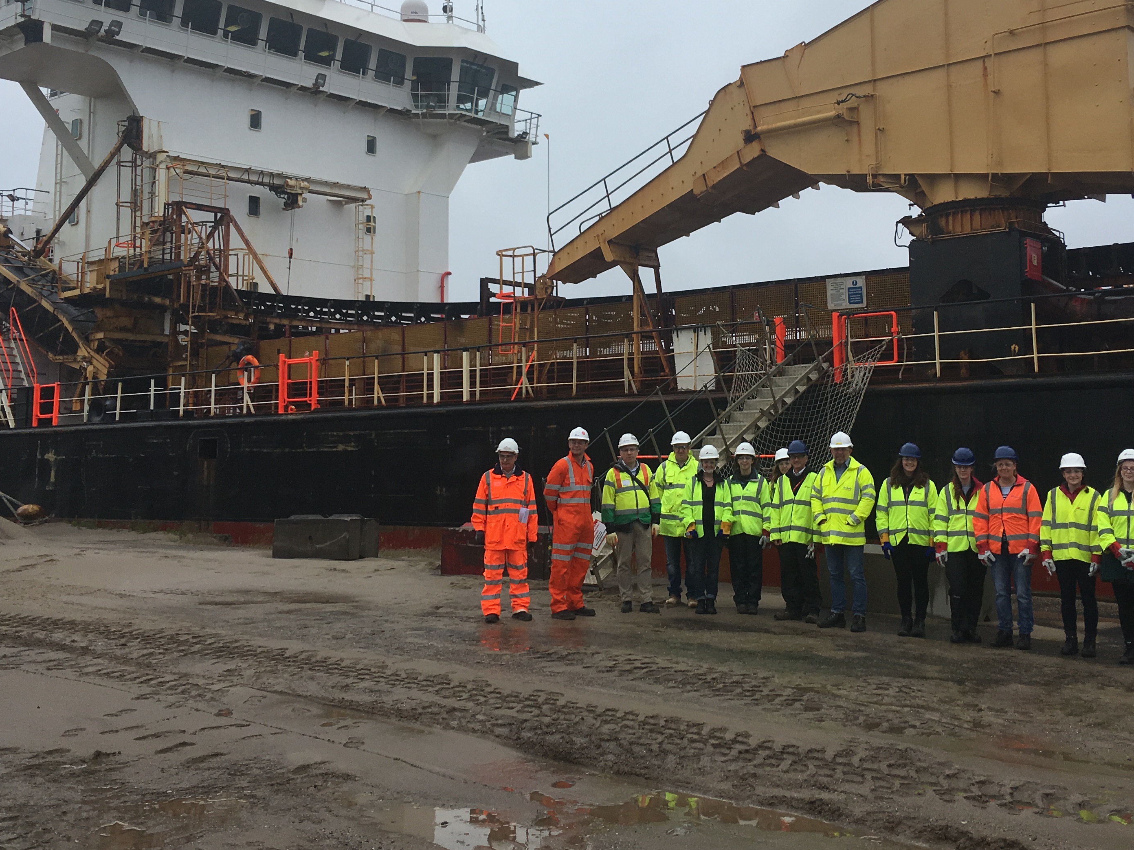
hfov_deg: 44.7
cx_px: 627
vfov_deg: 34.1
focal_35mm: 42
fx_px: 1376
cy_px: 307
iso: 25
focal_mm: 4.15
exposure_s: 1/1374
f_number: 2.2
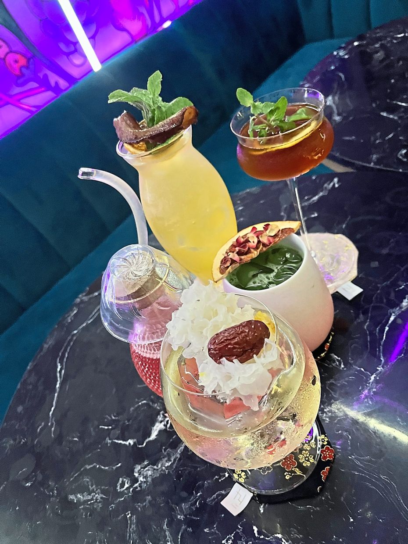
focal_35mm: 26
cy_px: 272
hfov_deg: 53.1
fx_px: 409
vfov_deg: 67.3
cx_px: 204
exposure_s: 1/29
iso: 1000
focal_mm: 5.1
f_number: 1.6
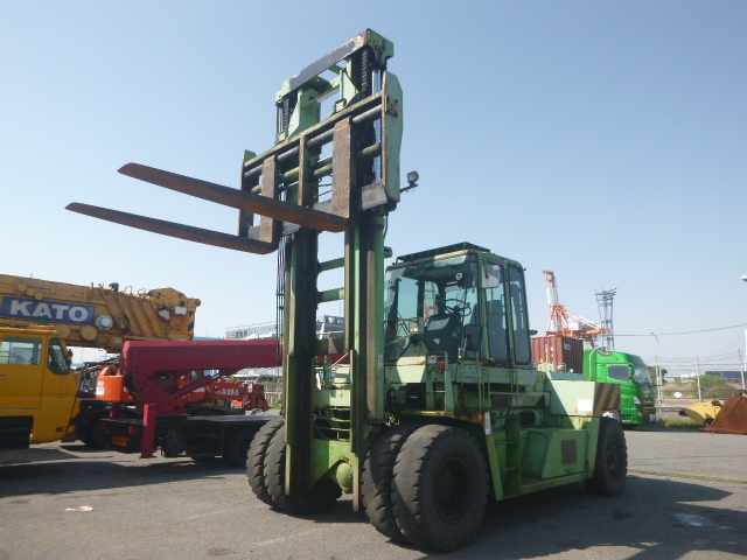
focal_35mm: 25
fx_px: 539
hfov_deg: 69.4
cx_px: 374
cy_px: 280
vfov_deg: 54.9
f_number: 3.9
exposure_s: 1/400
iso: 100
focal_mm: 4.5
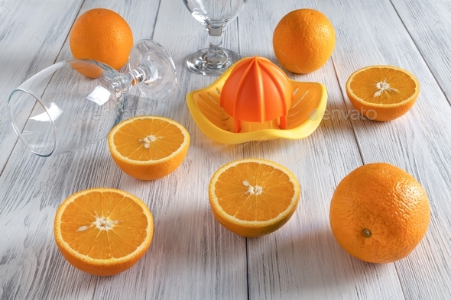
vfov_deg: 28.6
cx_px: 226
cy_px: 150
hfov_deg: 41.9
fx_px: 589
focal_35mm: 47
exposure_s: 1/60
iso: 200
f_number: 11
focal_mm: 31
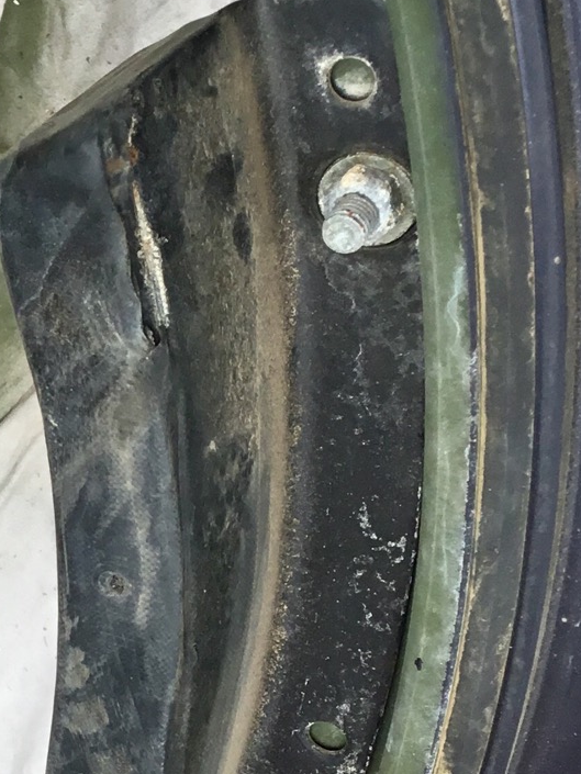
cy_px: 506
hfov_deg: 15.9
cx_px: -81
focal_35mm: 90
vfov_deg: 21.7
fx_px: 2013
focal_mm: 3.3
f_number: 2.4
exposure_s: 1/657
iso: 25
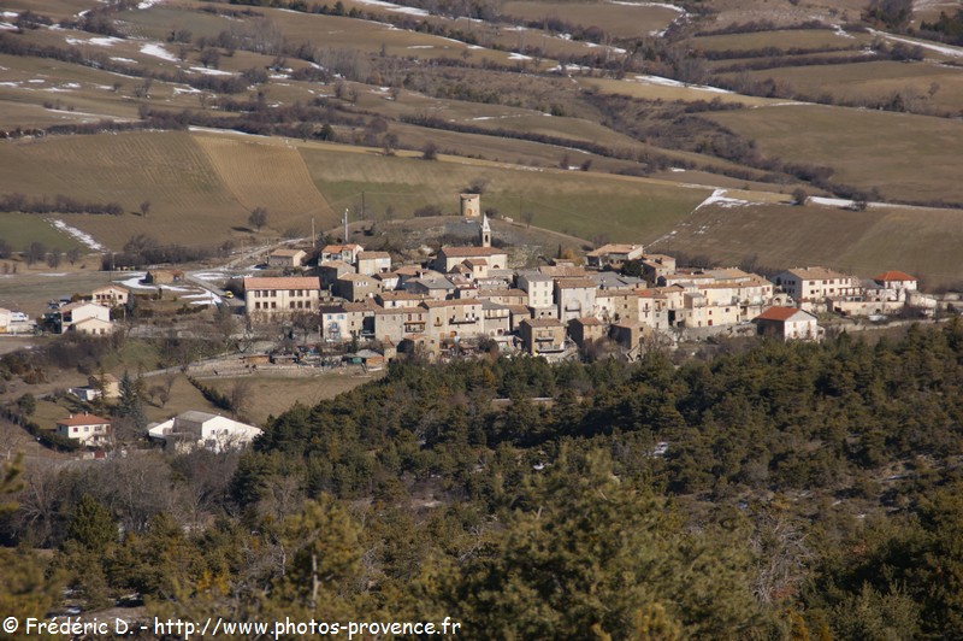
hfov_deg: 10.6
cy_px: 320
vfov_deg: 7.0
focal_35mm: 195
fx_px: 5212
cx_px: 482
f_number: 6.3
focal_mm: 130
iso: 100
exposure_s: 1/200
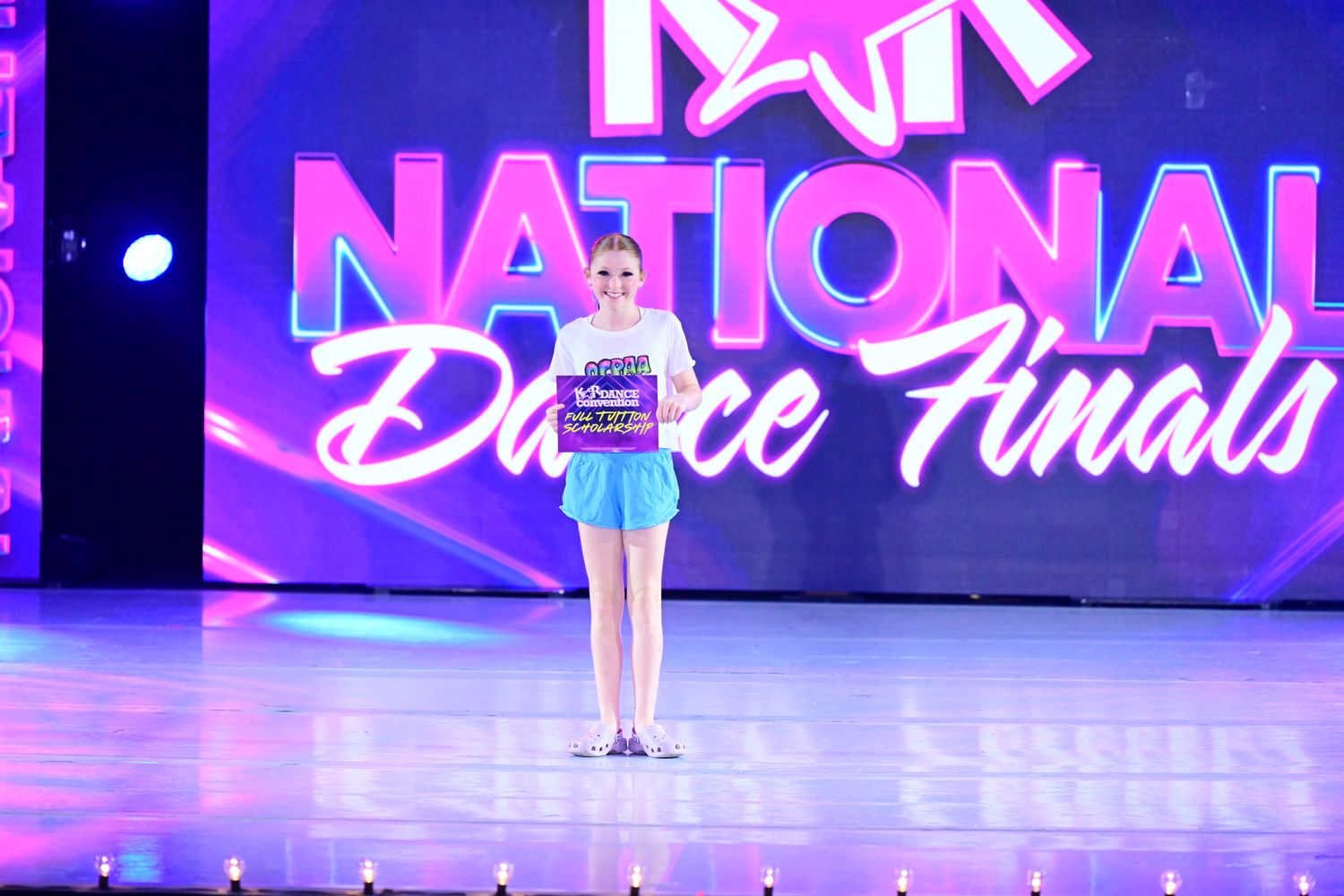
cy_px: 448
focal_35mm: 200
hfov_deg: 10.3
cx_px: 672
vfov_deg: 6.9
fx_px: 7466
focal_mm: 200
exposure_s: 1/1000
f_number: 3.5
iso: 4000
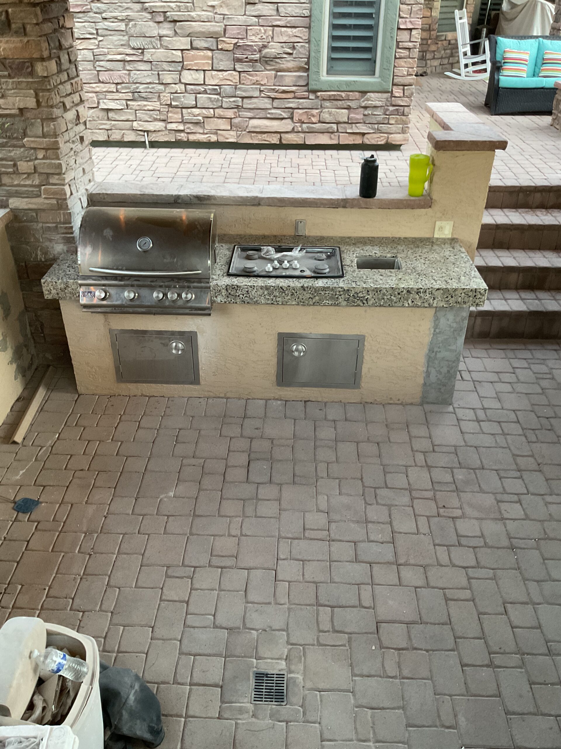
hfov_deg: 48.2
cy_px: 374
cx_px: 280
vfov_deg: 61.7
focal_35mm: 29
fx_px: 627
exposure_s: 1/60
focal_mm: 3
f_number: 1.8
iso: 200
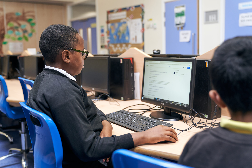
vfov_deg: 32.6
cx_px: 126
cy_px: 84
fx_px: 287
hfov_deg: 47.4
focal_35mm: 41
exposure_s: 1/50
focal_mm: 41
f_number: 2.8
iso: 320
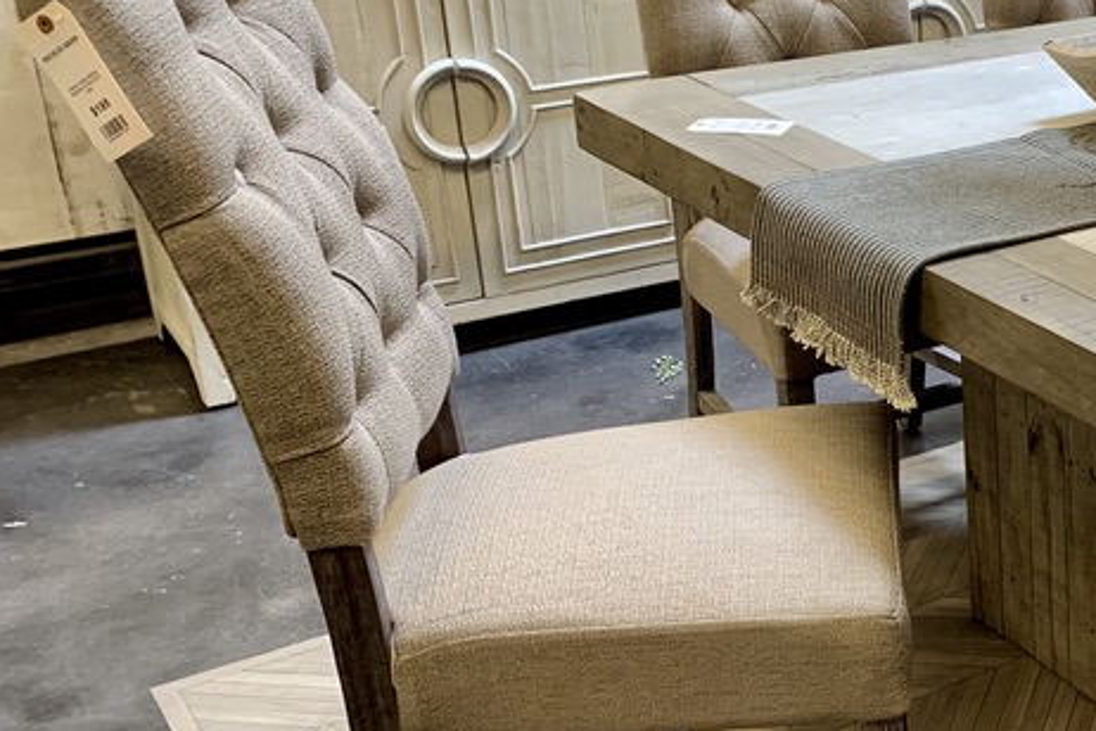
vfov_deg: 22.6
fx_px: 1827
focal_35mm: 60
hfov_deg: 30.0
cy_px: 356
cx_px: 1210
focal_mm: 4.25
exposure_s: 1/60
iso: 125
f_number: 1.8
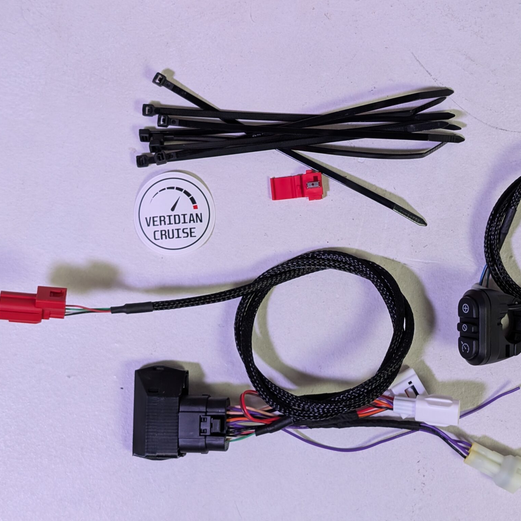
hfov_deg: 29.5
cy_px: 261
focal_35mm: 58
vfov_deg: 29.6
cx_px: 318
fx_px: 988
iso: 169
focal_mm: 6.9
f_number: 1.68
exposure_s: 1/120
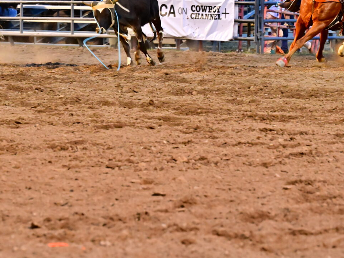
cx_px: 160
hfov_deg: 5.8
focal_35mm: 339
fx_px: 3370
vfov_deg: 4.4
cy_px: 19
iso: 3200
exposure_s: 1/250
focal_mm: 165
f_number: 8
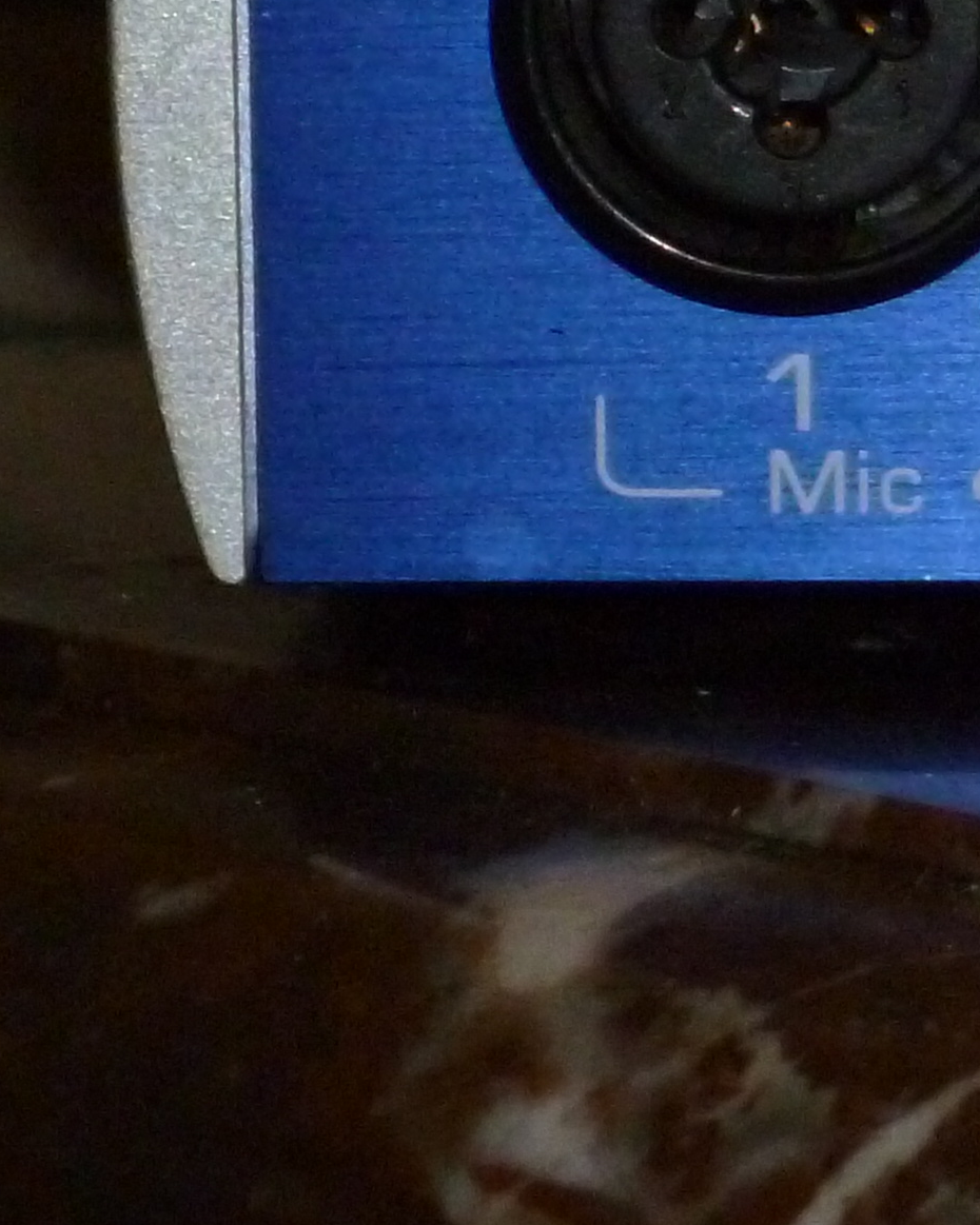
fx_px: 11931
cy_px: 381
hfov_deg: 4.6
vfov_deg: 5.9
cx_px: 1961
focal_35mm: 329
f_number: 6.2
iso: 400
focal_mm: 17.5
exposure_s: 1/60
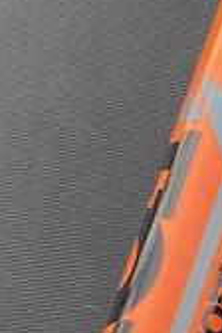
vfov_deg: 14.7
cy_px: 240
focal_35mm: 139
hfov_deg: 9.4
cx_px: 385
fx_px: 1286
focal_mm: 3.99
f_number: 1.8
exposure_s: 1/121
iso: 80
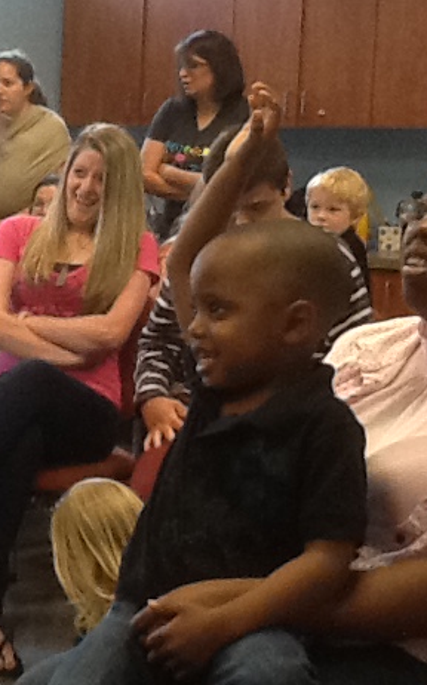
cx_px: -178
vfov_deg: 21.4
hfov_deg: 12.9
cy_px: 388
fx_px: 1809
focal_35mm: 97
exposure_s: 1/30
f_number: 2.4
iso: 125
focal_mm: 2.03
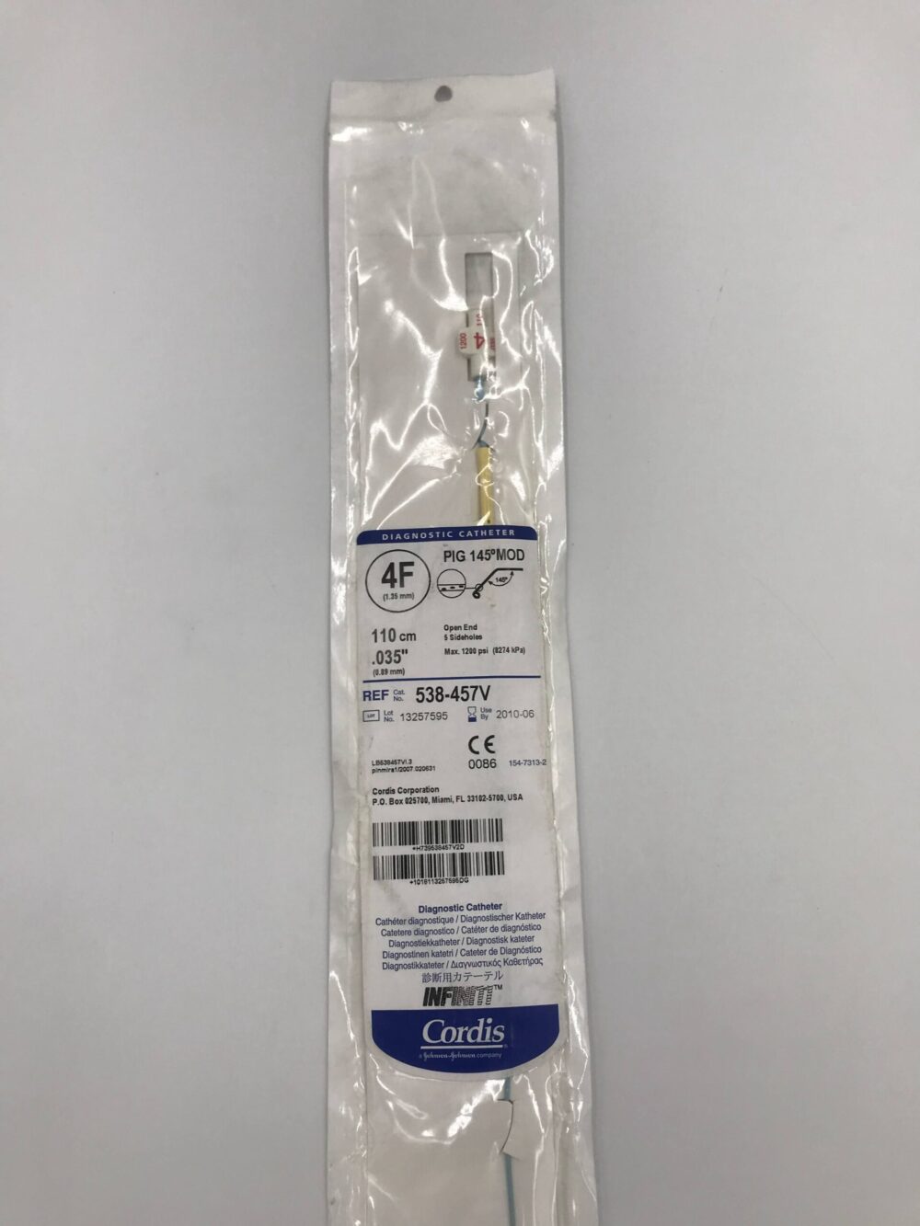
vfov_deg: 63.4
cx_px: 460
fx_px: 992
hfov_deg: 49.8
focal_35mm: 28
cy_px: 613
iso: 20
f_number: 1.8
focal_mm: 3.99
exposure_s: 1/239
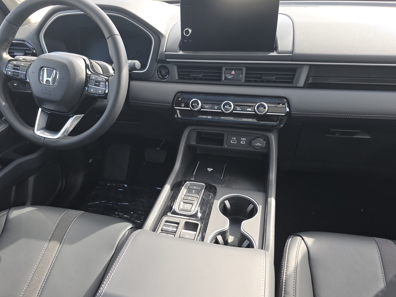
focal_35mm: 26
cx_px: 180
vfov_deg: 53.0
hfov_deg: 67.2
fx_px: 297
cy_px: 165
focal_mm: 6.3
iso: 50
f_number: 1.7
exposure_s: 1/180
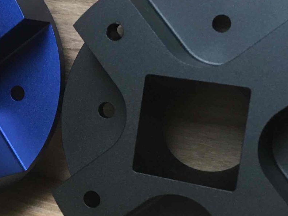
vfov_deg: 15.7
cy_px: 101
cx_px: -47
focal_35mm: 94
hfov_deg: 19.8
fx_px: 782
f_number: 2.2
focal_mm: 4.15
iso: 125
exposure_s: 1/33
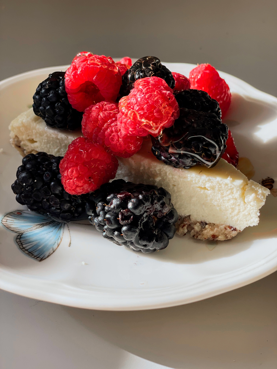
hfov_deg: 28.0
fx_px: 555
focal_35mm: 52
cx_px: 138
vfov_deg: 36.8
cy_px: 184
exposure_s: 1/331
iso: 32
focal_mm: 6
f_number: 2
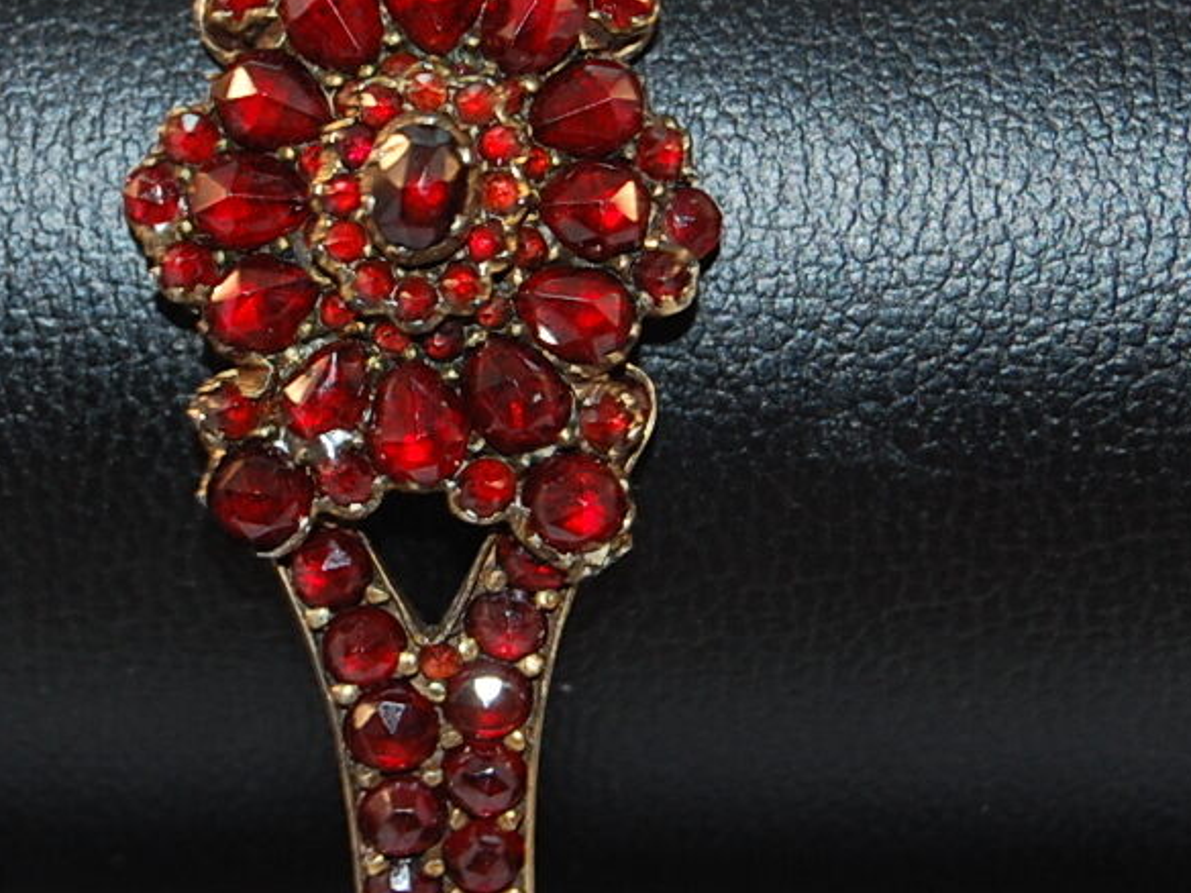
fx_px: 7027
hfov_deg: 9.7
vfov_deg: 7.3
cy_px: 204
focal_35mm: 204
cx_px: 371
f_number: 5.6
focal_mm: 55
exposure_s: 1/60
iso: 400
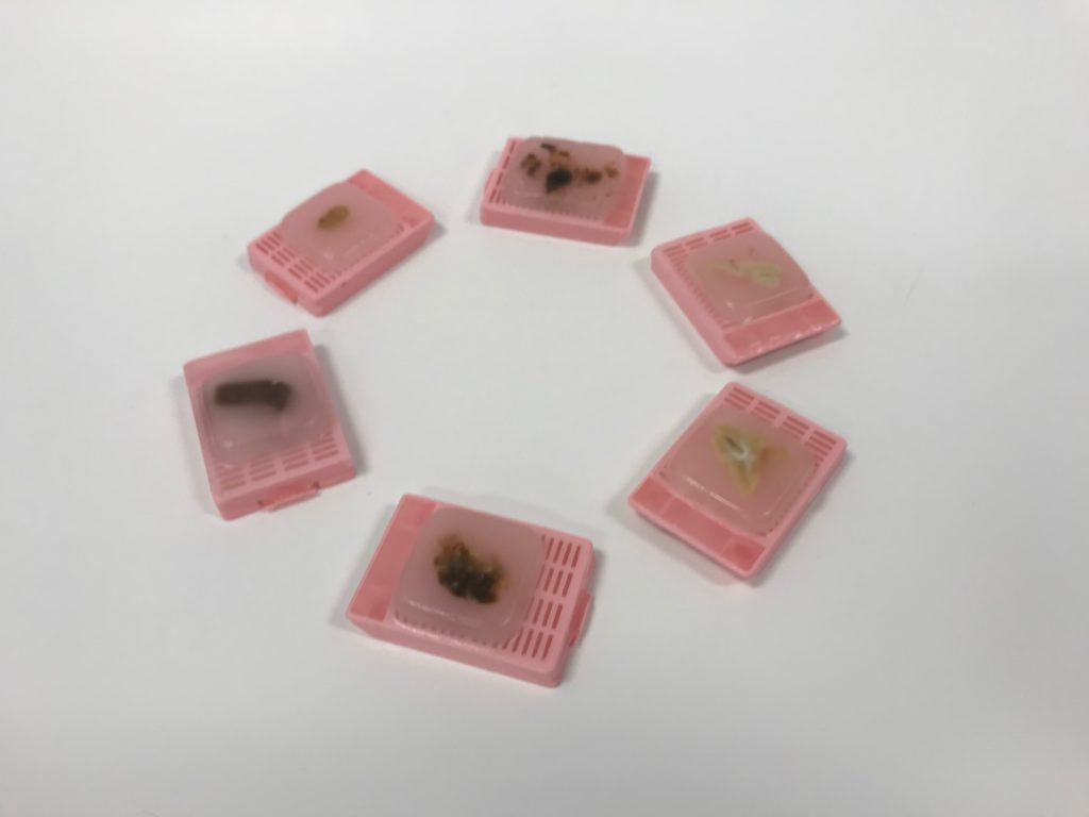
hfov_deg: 63.4
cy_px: 408
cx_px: 544
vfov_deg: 49.7
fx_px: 881
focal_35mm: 28
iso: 25
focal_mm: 3.99
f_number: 1.8
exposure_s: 1/60
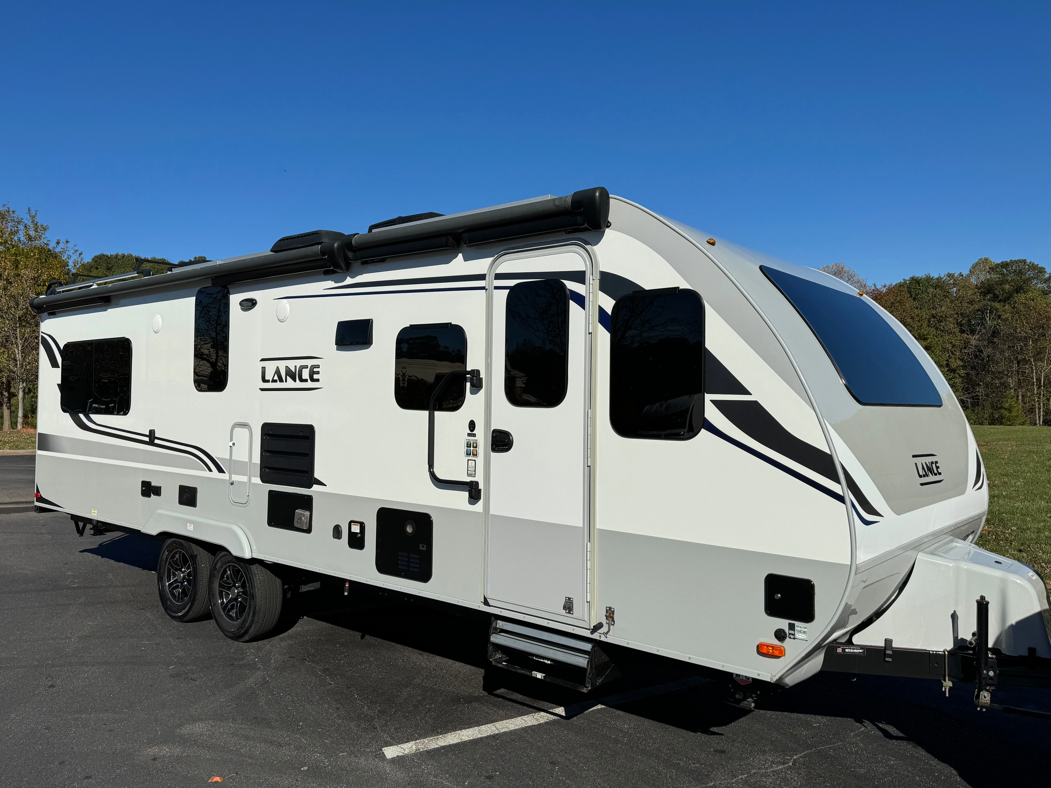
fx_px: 789
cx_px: 526
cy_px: 380
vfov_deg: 53.0
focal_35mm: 26
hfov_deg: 67.3
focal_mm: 6.86
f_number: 1.78
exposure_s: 1/12346
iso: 80
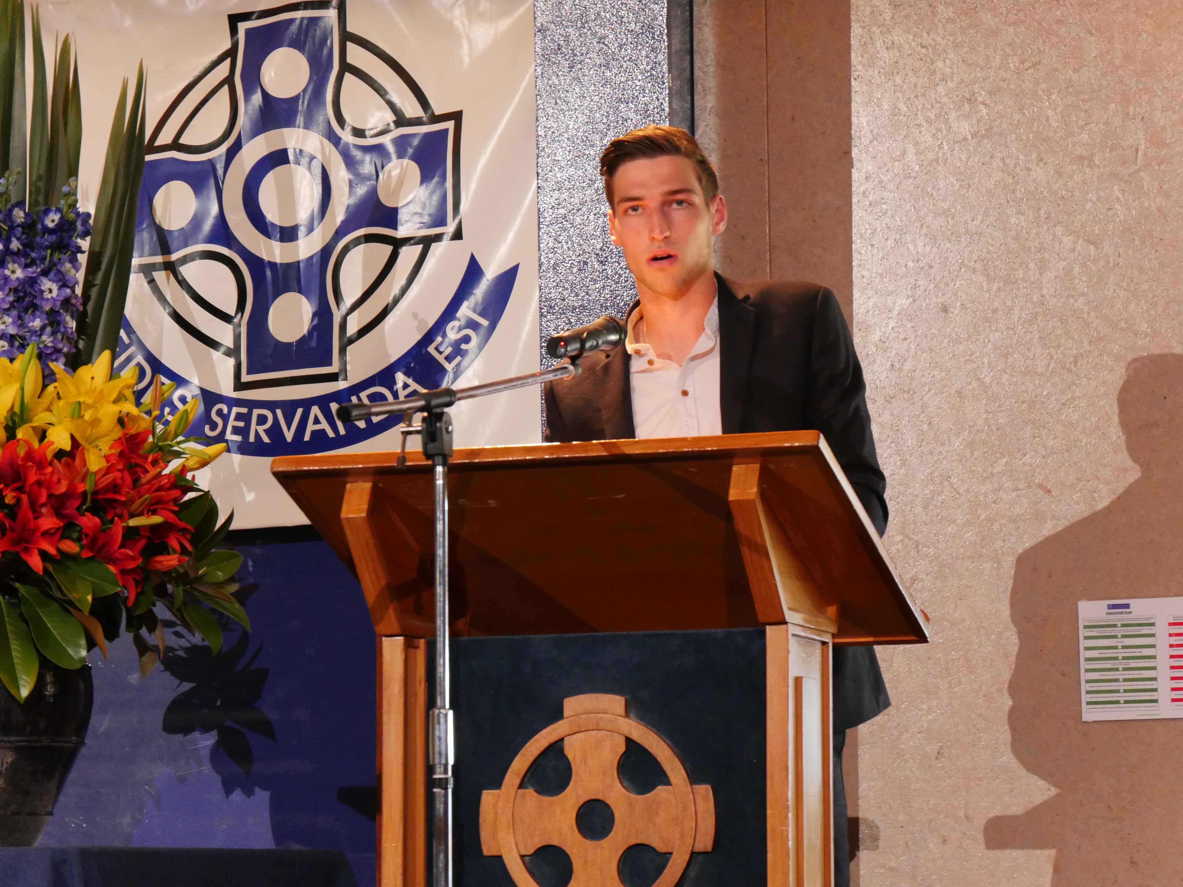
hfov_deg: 17.9
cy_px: 444
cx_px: 592
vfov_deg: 13.5
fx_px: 3759
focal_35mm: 110
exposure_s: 1/25
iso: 3200
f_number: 5.1
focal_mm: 55
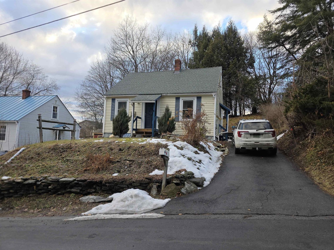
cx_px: 167
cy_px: 125
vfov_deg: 58.9
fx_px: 222
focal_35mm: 23
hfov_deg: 73.9
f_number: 1.7
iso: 40
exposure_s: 1/359
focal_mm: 6.3
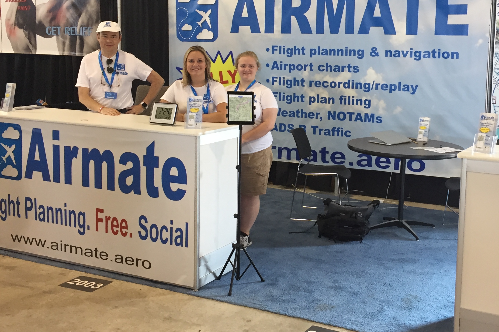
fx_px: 638
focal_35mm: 46
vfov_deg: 29.1
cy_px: 121
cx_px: 316
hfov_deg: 42.4
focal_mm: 4.15
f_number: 2.2
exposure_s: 1/30
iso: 80
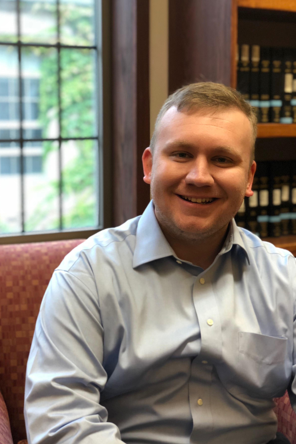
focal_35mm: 61
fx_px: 752
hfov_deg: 22.2
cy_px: 221
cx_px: 111
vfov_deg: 32.9
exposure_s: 1/40
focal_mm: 6
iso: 100
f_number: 2.4
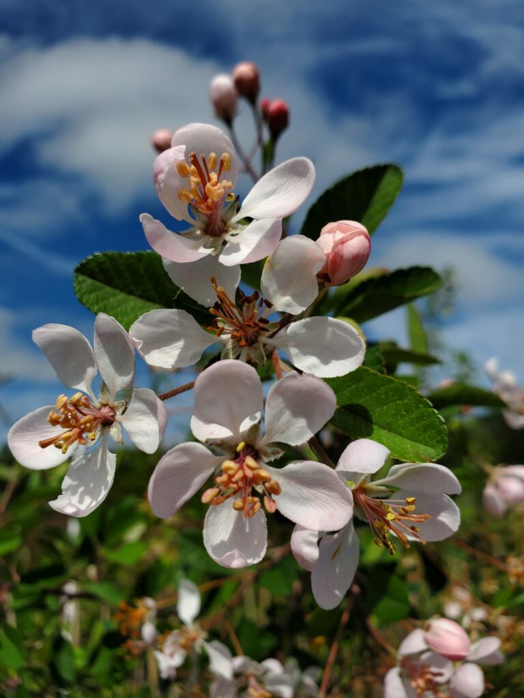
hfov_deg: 53.1
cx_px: 262
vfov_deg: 67.3
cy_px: 349
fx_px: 525
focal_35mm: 26
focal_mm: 4.3
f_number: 2.4
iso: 50
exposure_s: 1/2952
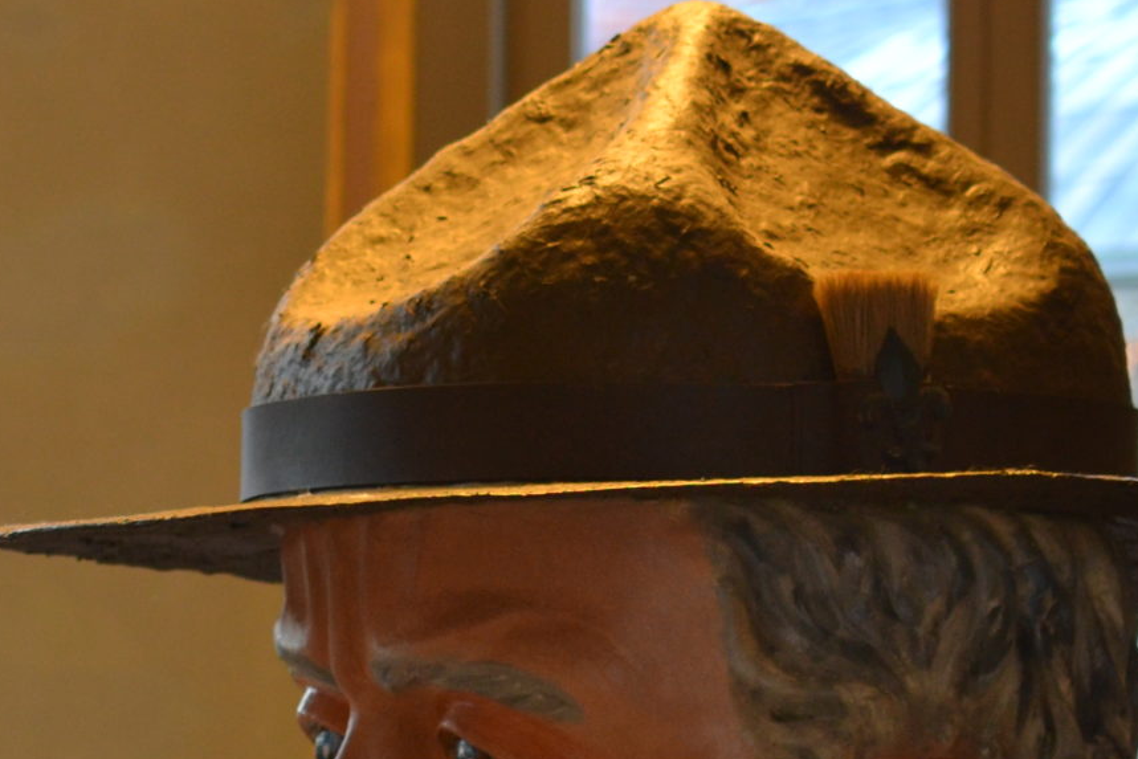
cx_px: -348
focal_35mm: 156
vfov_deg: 8.7
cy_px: 795
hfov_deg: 12.7
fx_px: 4947
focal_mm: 35
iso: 400
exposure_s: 1/60
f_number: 2.8
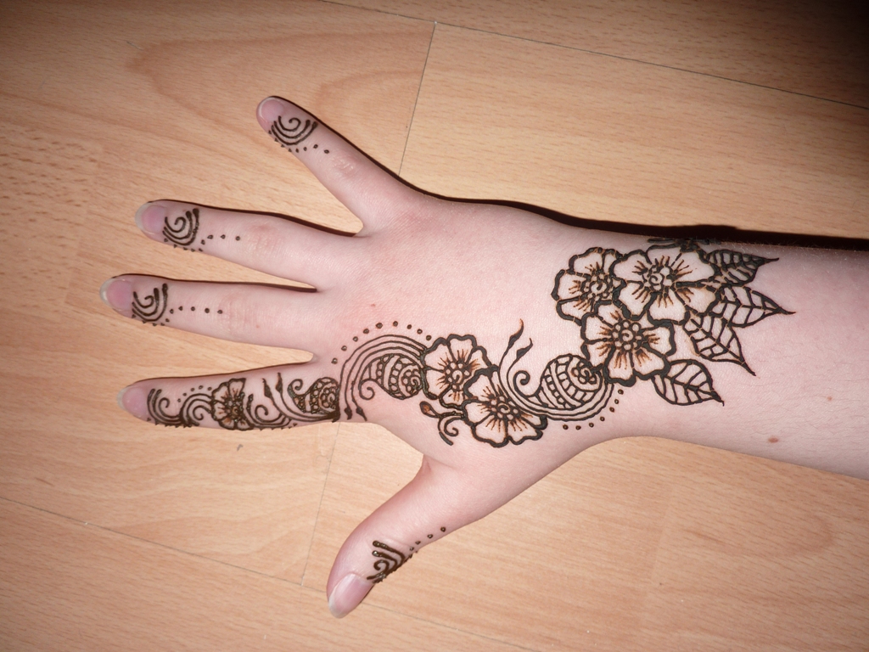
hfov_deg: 69.4
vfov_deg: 54.9
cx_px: 434
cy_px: 326
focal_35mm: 25
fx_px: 628
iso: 100
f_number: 3.3
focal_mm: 4.1
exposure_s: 1/125
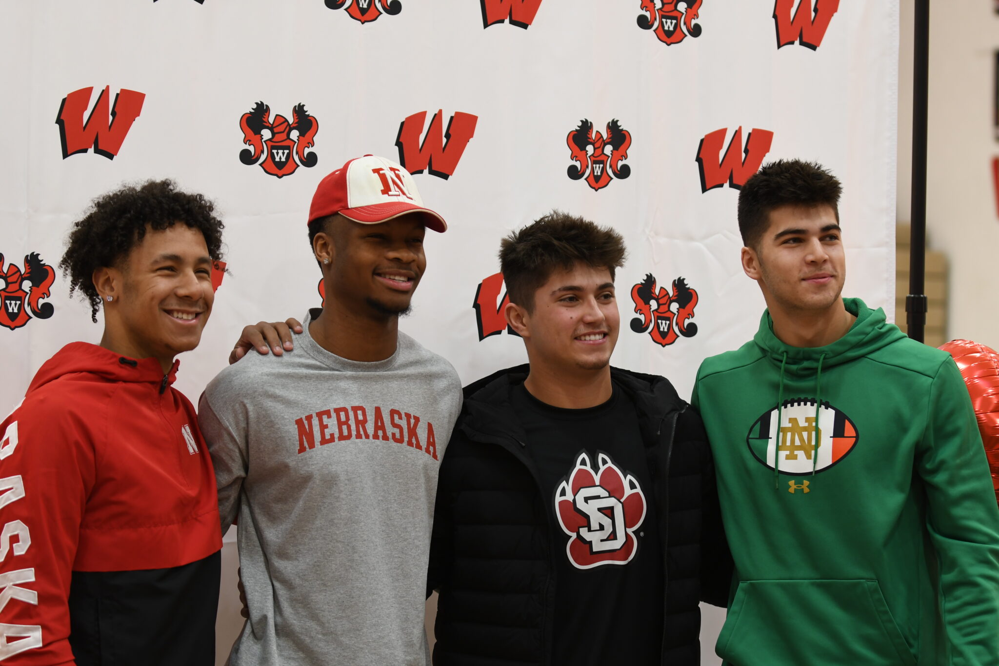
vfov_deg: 13.0
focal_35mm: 105
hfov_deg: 19.5
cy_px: 333
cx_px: 500
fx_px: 2913
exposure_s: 1/60
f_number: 2.8
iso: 640
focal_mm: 70
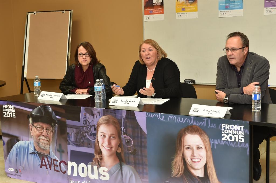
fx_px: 475
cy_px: 92
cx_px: 138
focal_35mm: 62
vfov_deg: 21.9
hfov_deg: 32.4
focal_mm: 62
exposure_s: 1/60
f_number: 6.3
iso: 640
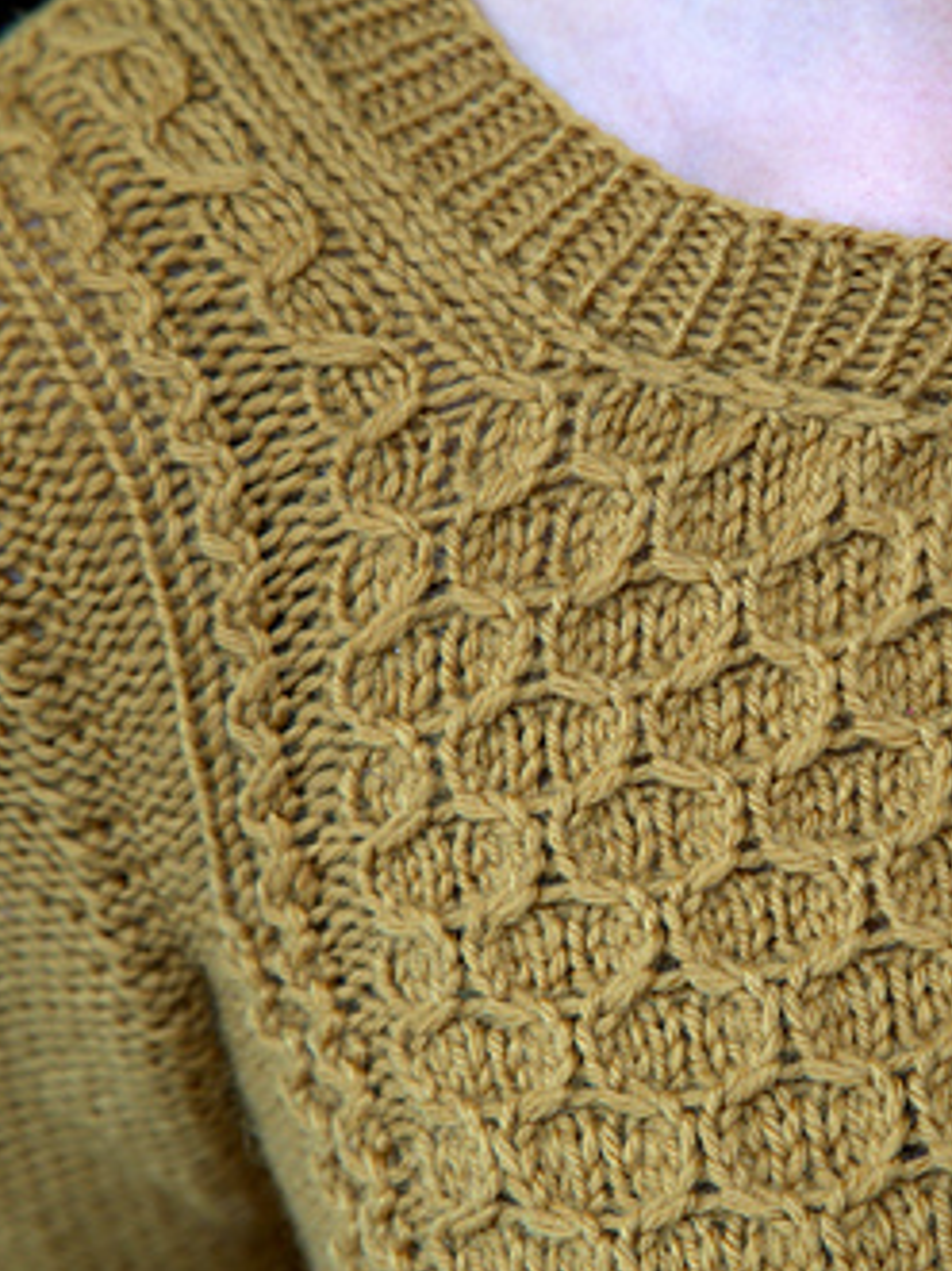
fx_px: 5541
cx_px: 868
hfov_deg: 9.8
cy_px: 637
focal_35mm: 151
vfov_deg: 13.1
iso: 1600
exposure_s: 1/80
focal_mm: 105
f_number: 8
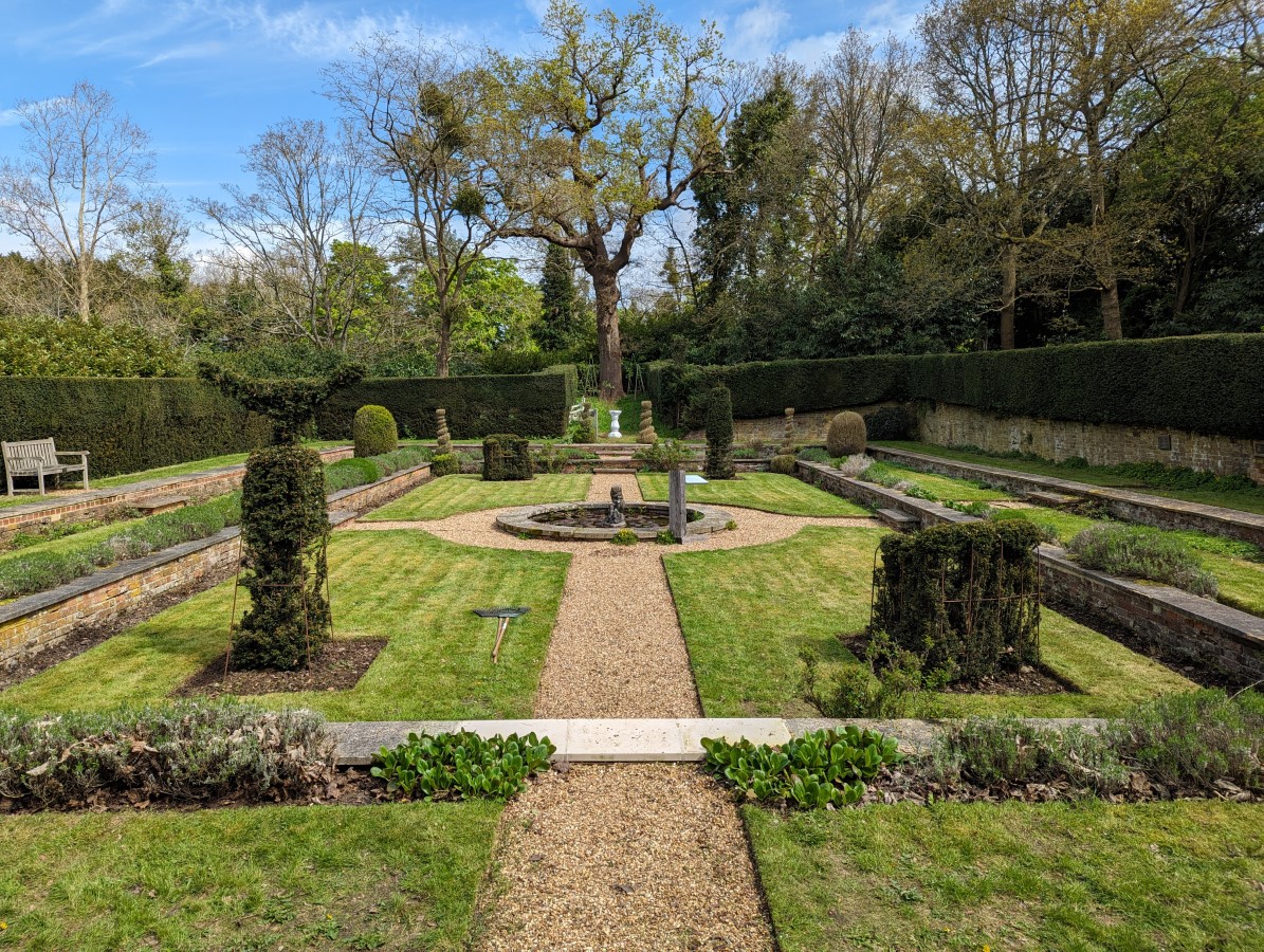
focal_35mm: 24
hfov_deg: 71.5
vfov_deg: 56.9
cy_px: 476
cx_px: 632
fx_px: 878
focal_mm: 6.81
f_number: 1.85
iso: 45
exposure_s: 1/1332
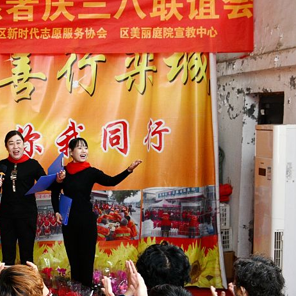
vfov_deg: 26.5
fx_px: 619
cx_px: -49
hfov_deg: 24.6
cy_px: 224
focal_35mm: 64
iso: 800
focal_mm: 29
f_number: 6.3
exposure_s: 1/160
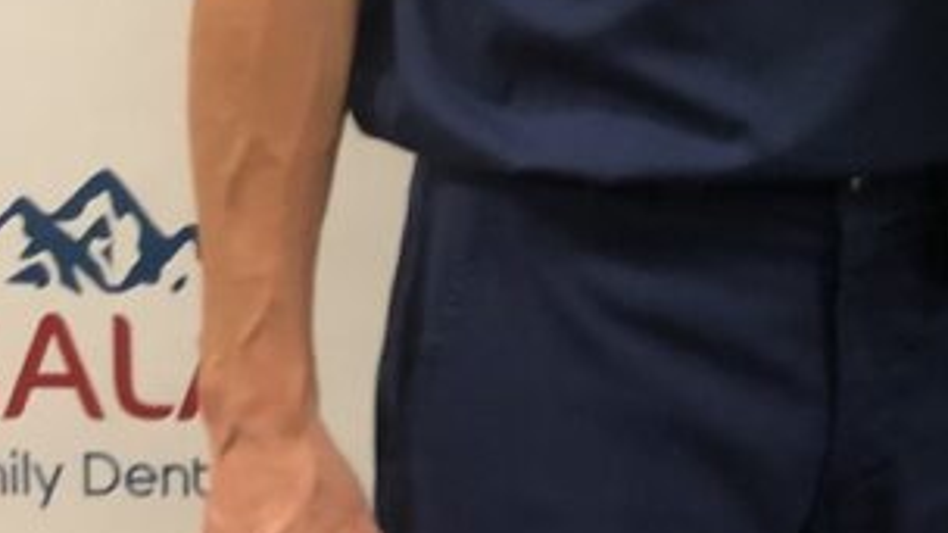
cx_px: 1222
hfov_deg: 18.6
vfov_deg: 11.1
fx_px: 2690
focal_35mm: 107
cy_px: -128
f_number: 1.8
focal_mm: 4
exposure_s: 1/15
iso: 64
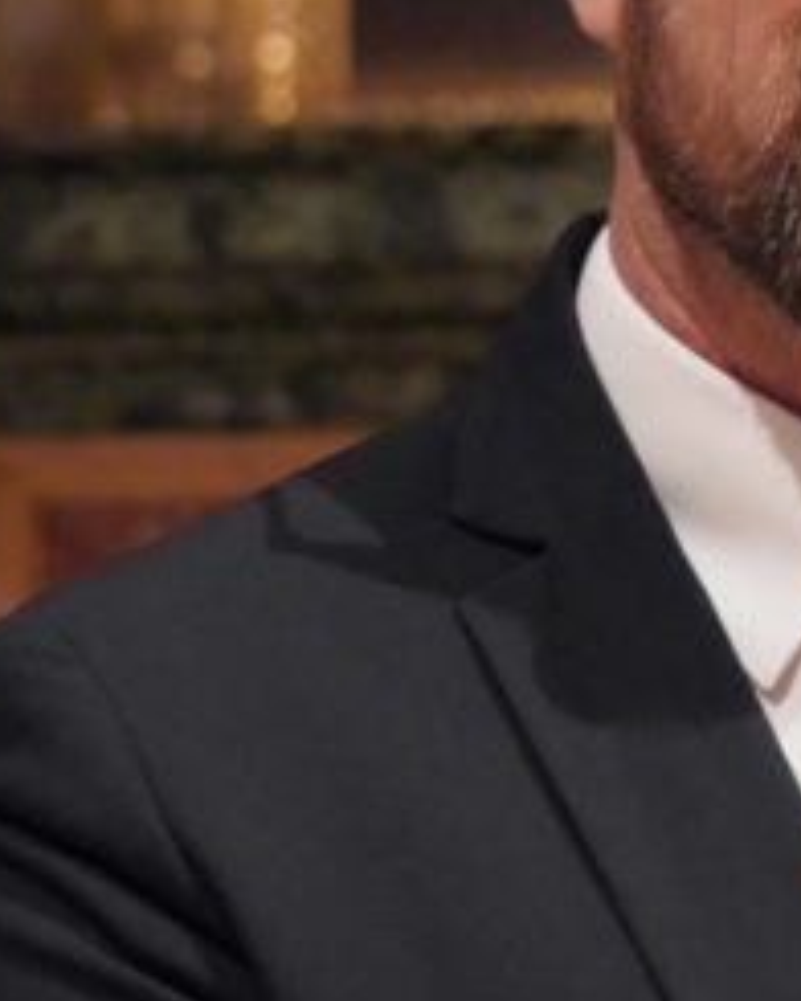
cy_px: 123
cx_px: 1185
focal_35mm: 144
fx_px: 4267
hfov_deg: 10.4
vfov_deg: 13.3
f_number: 4.5
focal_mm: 49
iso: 12800
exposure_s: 1/40
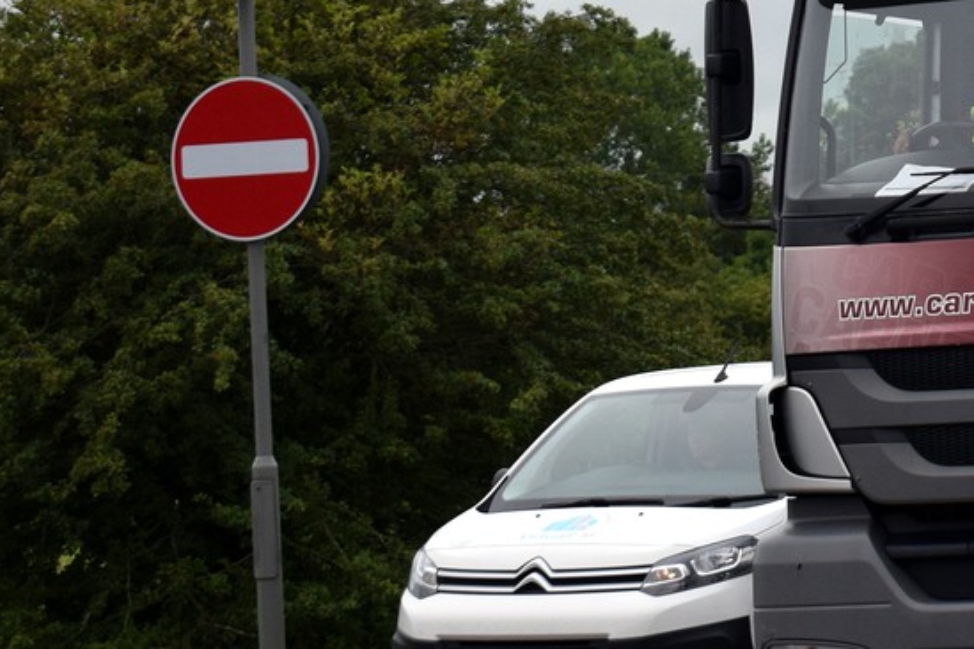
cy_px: 172
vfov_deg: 9.0
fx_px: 4139
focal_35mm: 153
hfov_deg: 13.1
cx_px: 1095
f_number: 5
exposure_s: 1/1250
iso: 400
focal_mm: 40
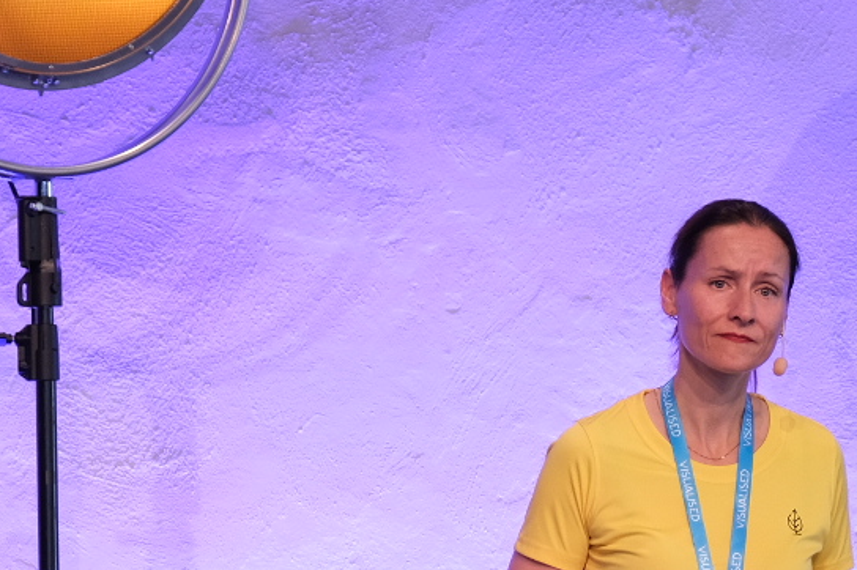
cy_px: 583
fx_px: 10182
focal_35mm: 428
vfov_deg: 3.2
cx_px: 542
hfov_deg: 4.8
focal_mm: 87.1
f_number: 2.8
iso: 800
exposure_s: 1/250
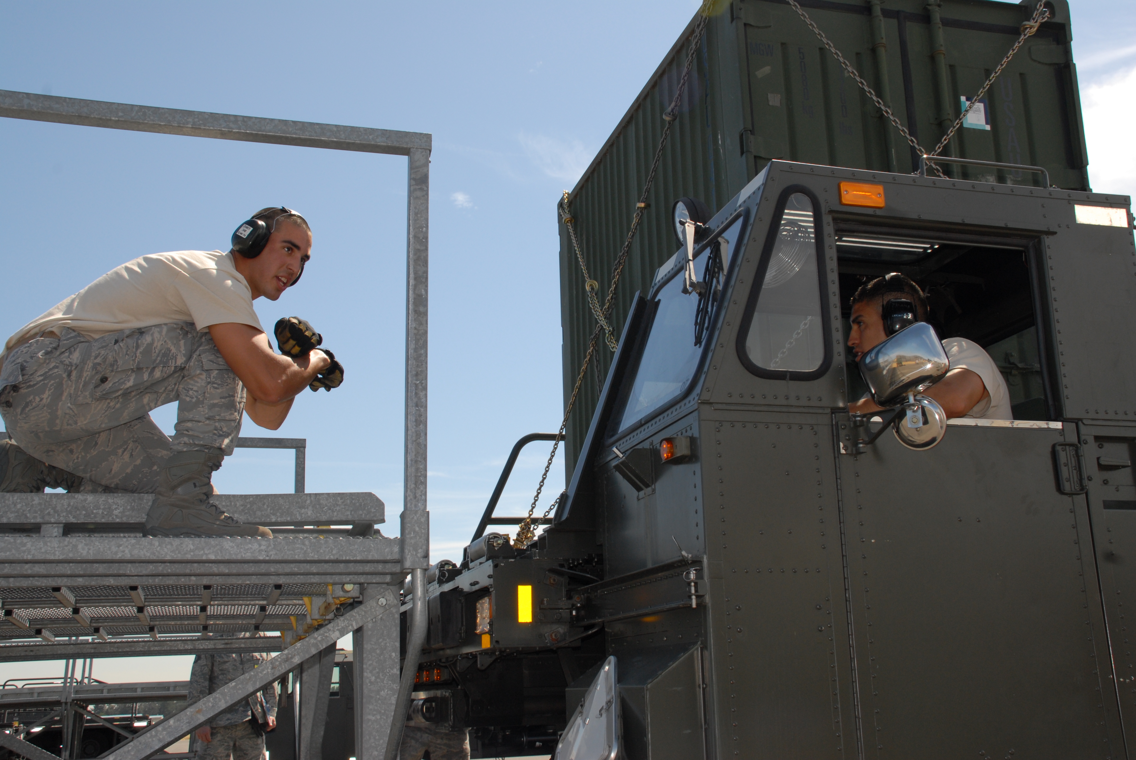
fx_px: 1232
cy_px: 380
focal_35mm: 39
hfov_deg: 49.5
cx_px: 568
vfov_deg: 34.3
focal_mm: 26
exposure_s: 1/250
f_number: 13
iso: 250
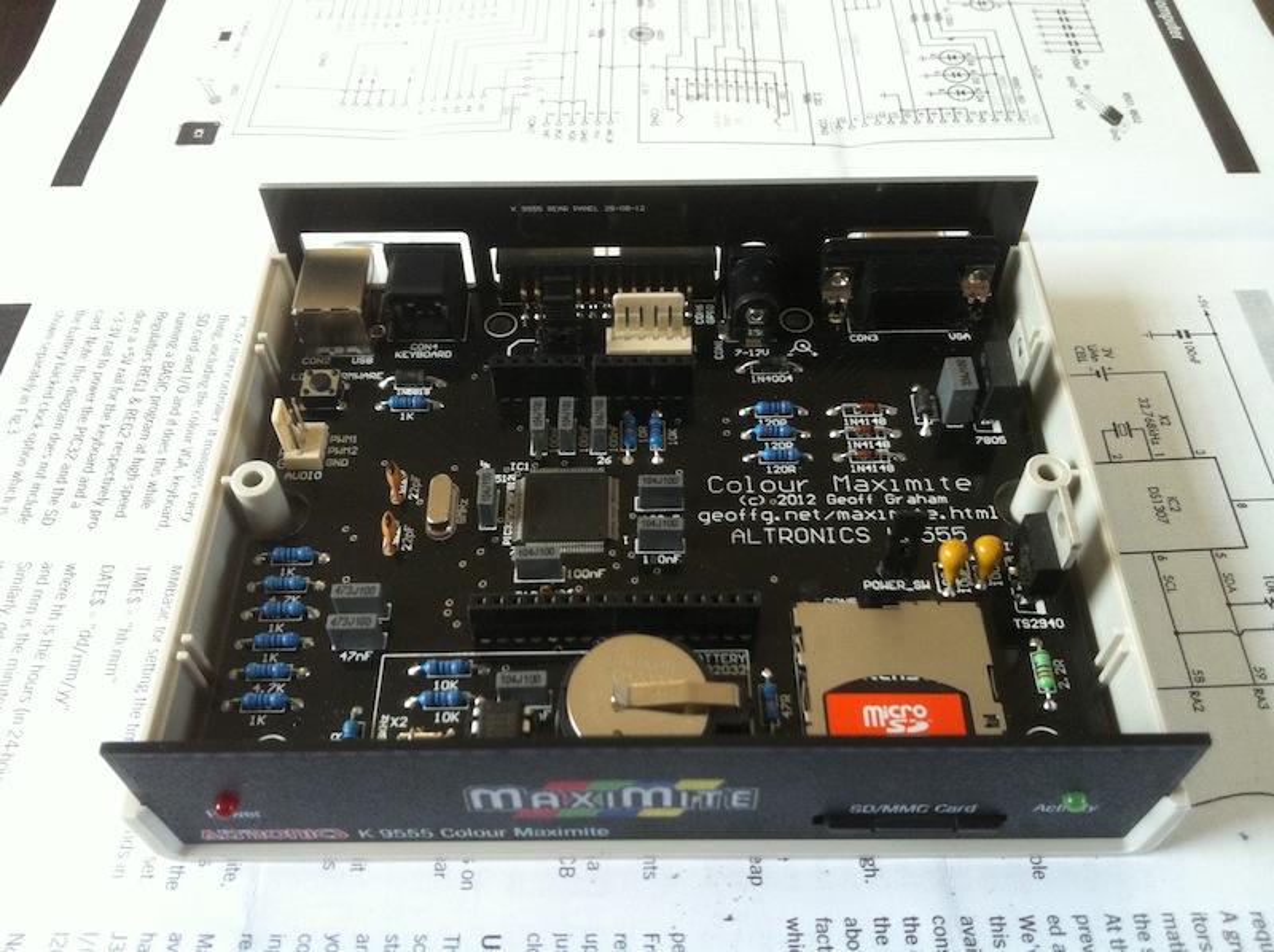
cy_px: 476
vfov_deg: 40.6
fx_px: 1287
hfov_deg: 52.7
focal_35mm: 35
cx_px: 637
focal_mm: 3.85
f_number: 2.8
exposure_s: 1/15
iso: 125
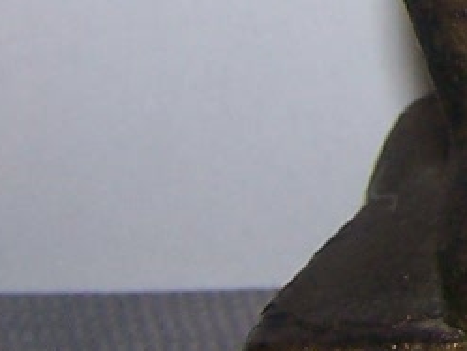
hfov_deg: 7.6
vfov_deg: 6.2
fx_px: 3199
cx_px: 1232
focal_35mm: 237
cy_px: -274
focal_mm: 6.3
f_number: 2.8
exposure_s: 1/60
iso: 80
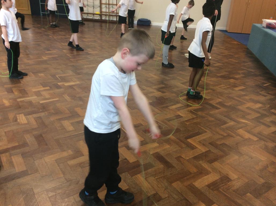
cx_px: 138
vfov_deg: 44.1
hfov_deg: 56.9
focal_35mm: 32
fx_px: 255
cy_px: 103
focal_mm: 3.3
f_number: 2.4
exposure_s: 1/25
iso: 50
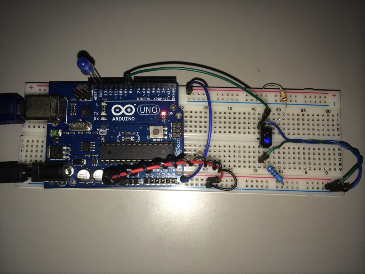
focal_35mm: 30
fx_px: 316
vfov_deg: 46.8
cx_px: 182
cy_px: 137
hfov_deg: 59.9
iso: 32
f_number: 2.2
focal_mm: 4.12
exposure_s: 1/188
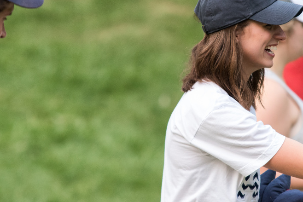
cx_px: 205
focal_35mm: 456
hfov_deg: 4.5
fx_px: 3839
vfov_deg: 3.0
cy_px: 86
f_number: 4
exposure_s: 1/320
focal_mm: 200
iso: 1600
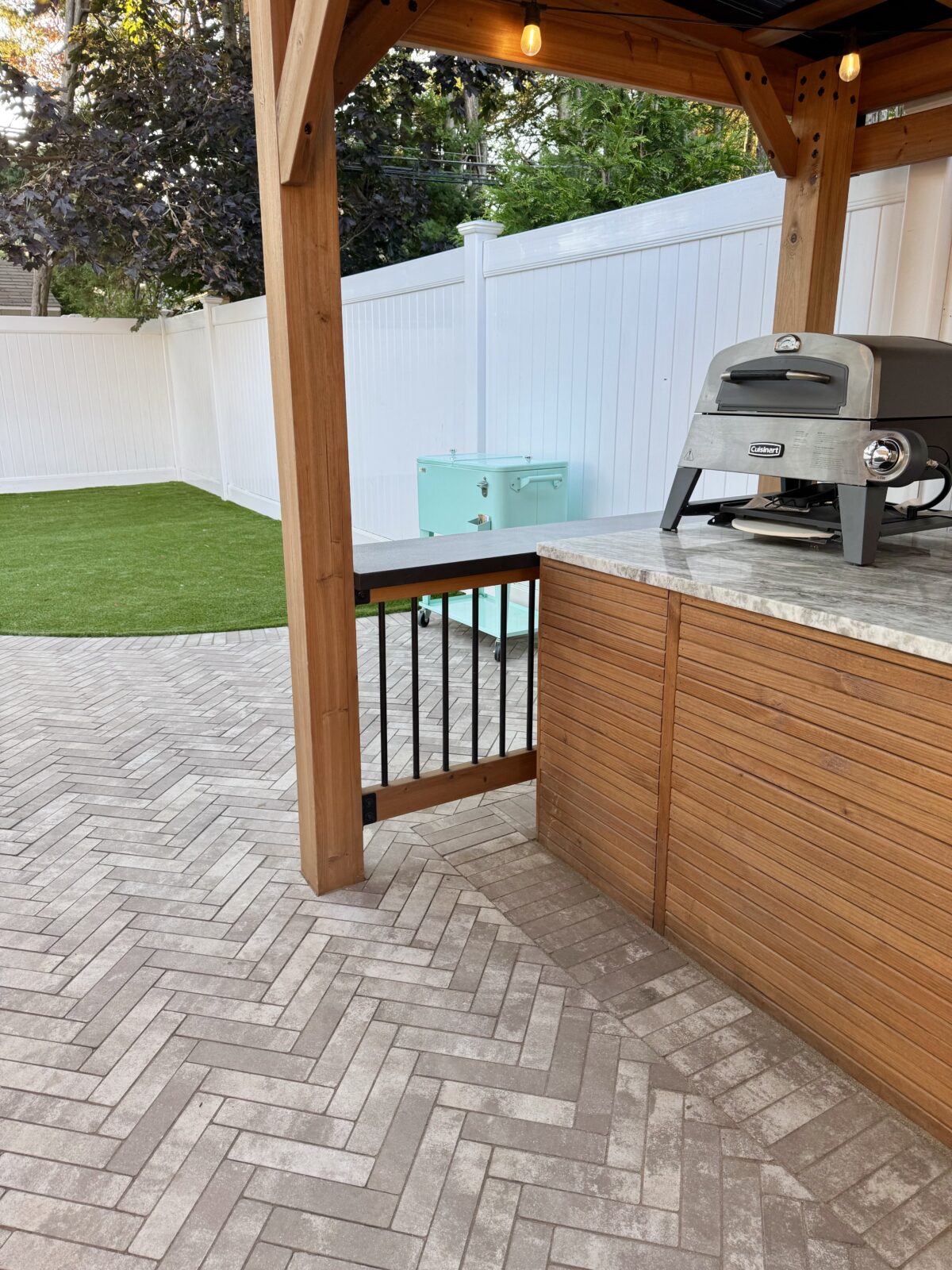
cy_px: 635
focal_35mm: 24
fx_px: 880
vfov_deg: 71.6
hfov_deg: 56.8
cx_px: 476
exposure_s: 1/191
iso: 64
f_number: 1.78
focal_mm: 6.76
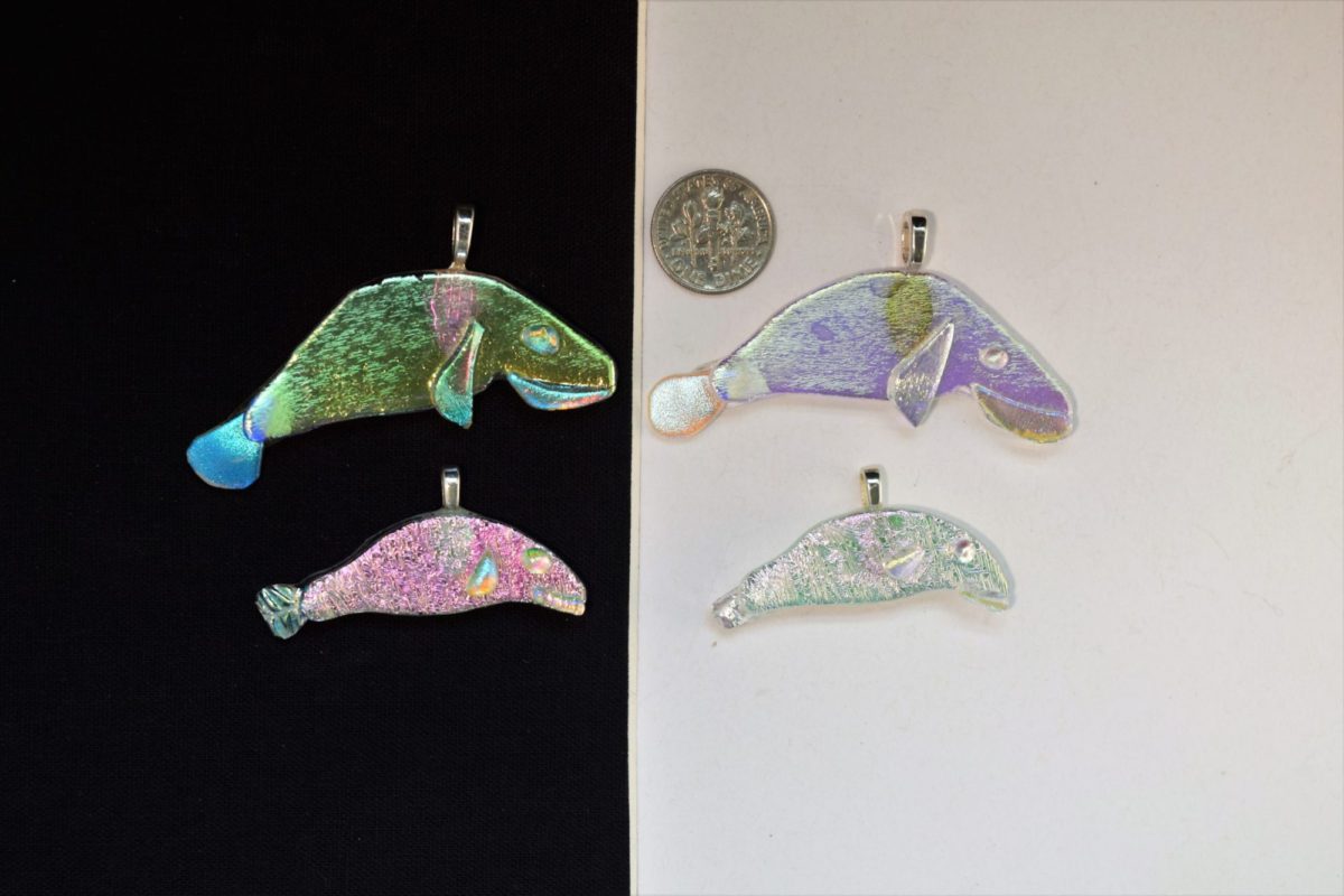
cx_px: 672
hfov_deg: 28.1
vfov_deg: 18.9
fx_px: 2688
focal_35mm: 72
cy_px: 448
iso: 400
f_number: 7.1
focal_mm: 48
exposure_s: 1/40
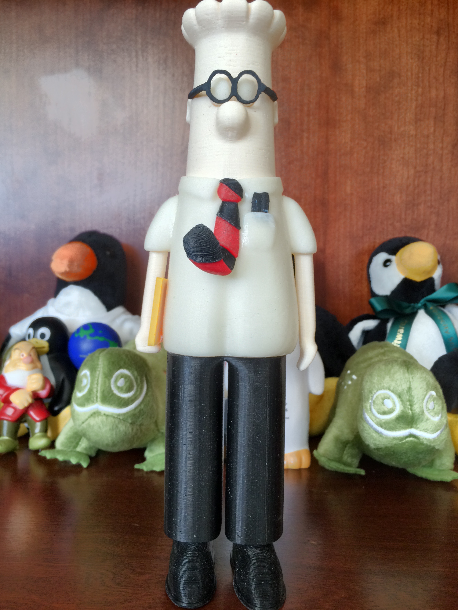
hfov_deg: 48.2
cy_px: 305
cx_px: 229
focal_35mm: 29
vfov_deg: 61.7
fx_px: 511
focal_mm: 4.15
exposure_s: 1/16
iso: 80
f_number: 2.2
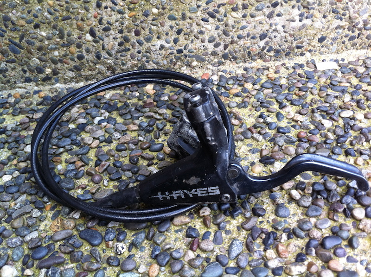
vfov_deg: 40.6
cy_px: 138
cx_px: 186
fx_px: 375
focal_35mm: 35
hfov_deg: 52.7
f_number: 2.8
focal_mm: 3.85
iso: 80
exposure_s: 1/100
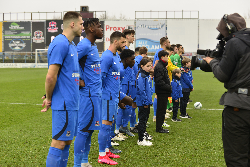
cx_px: 125
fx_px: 486
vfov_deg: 19.5
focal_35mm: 70
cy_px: 84
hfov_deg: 28.8
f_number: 4
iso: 400
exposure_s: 1/500
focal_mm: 70
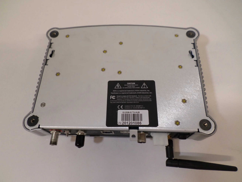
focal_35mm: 25
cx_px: 121
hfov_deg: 69.4
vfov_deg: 54.9
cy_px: 91
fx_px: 175
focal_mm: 4.5
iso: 80
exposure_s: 1/30
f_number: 2.5
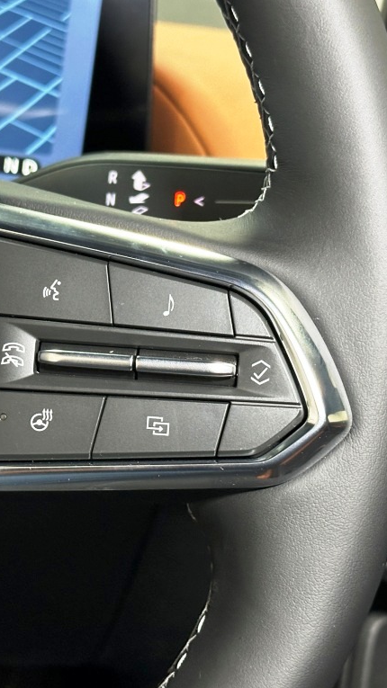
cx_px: 119
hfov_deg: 17.2
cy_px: 344
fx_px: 1278
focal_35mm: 70
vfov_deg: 30.2
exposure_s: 1/40
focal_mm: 6.86
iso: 500
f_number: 1.78
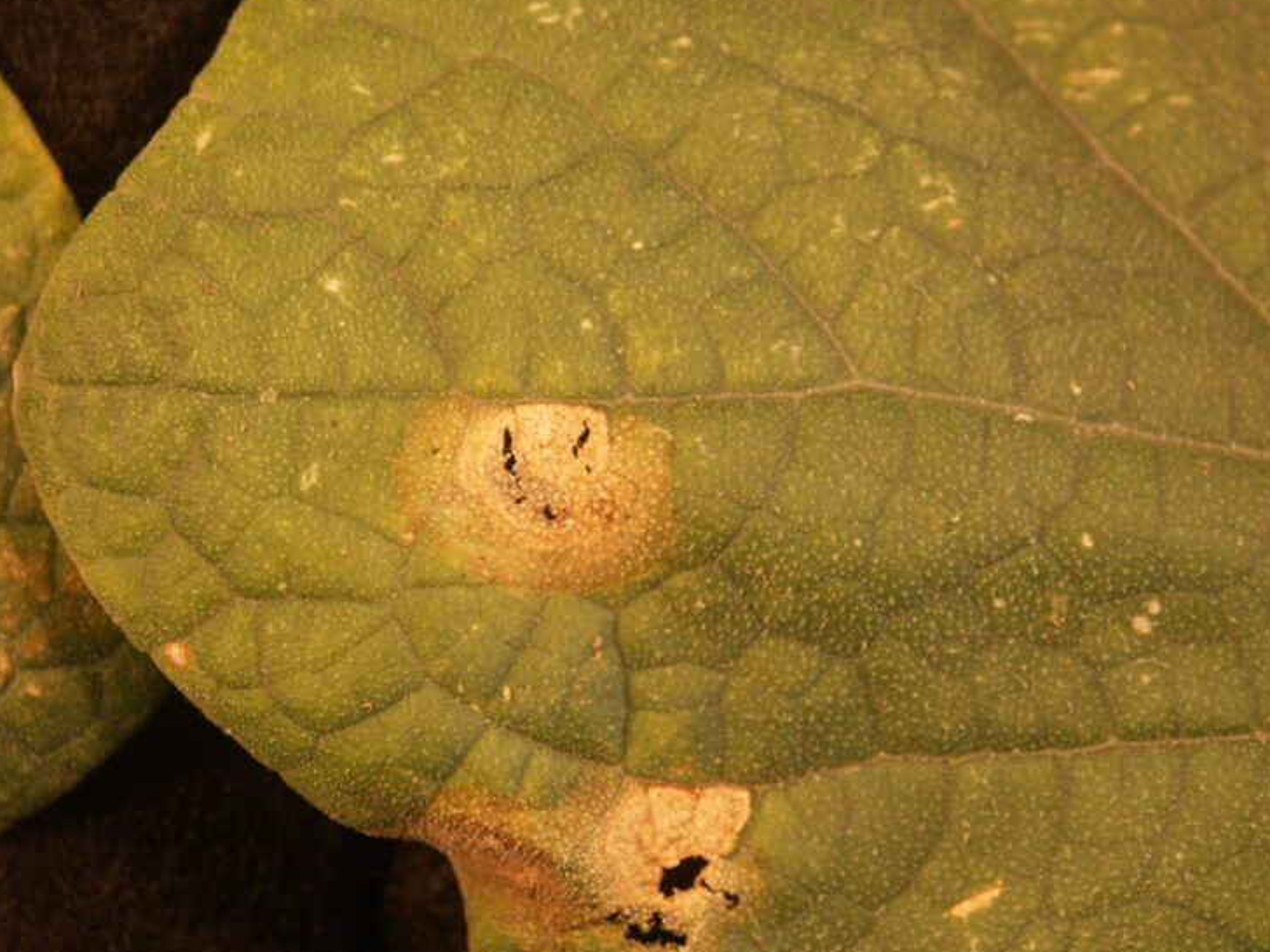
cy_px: 490
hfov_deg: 9.4
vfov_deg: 7.0
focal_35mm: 211
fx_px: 7741
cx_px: 663
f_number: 3.5
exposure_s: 1/50
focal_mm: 50.8
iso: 125
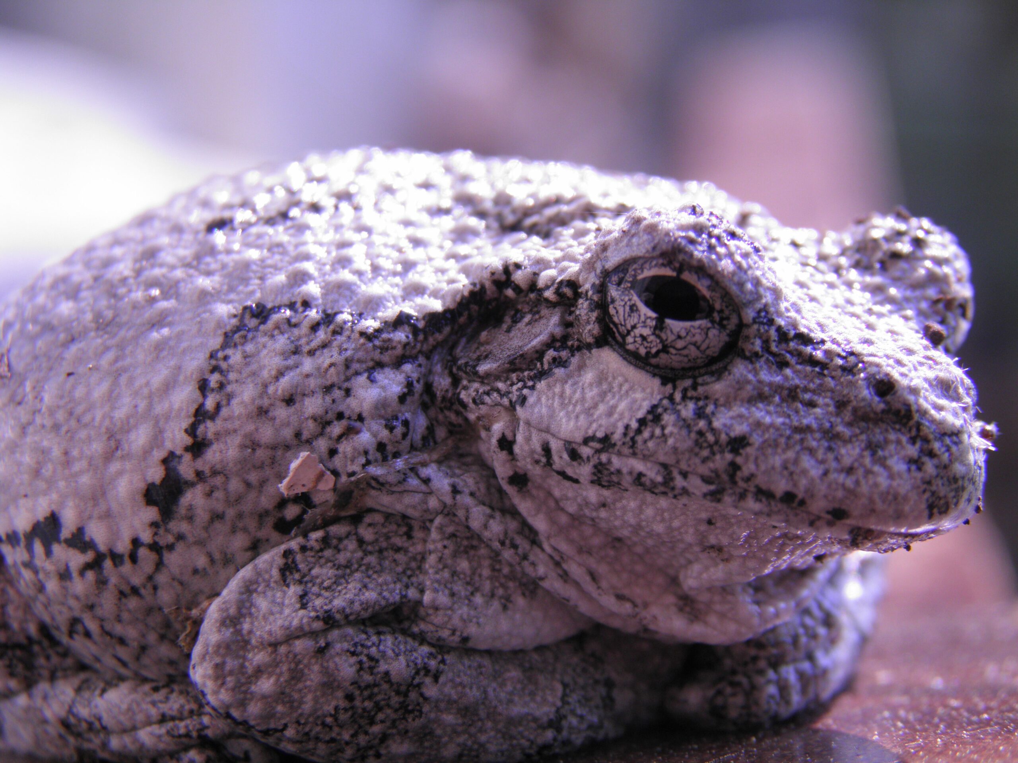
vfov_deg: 17.6
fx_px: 2470
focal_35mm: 84
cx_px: 509
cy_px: 382
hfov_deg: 23.3
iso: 50
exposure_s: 1/400
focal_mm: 15.2
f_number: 3.9
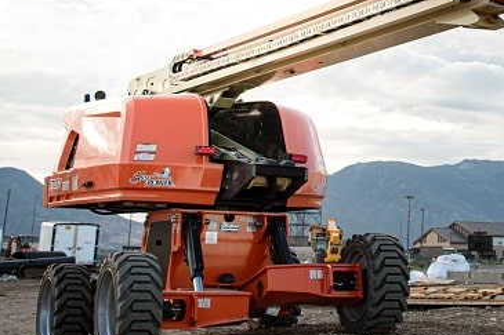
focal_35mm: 79
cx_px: 562
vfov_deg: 16.9
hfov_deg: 23.9
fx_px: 1105
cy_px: 1
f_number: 2.8
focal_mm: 24
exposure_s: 1/250
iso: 100
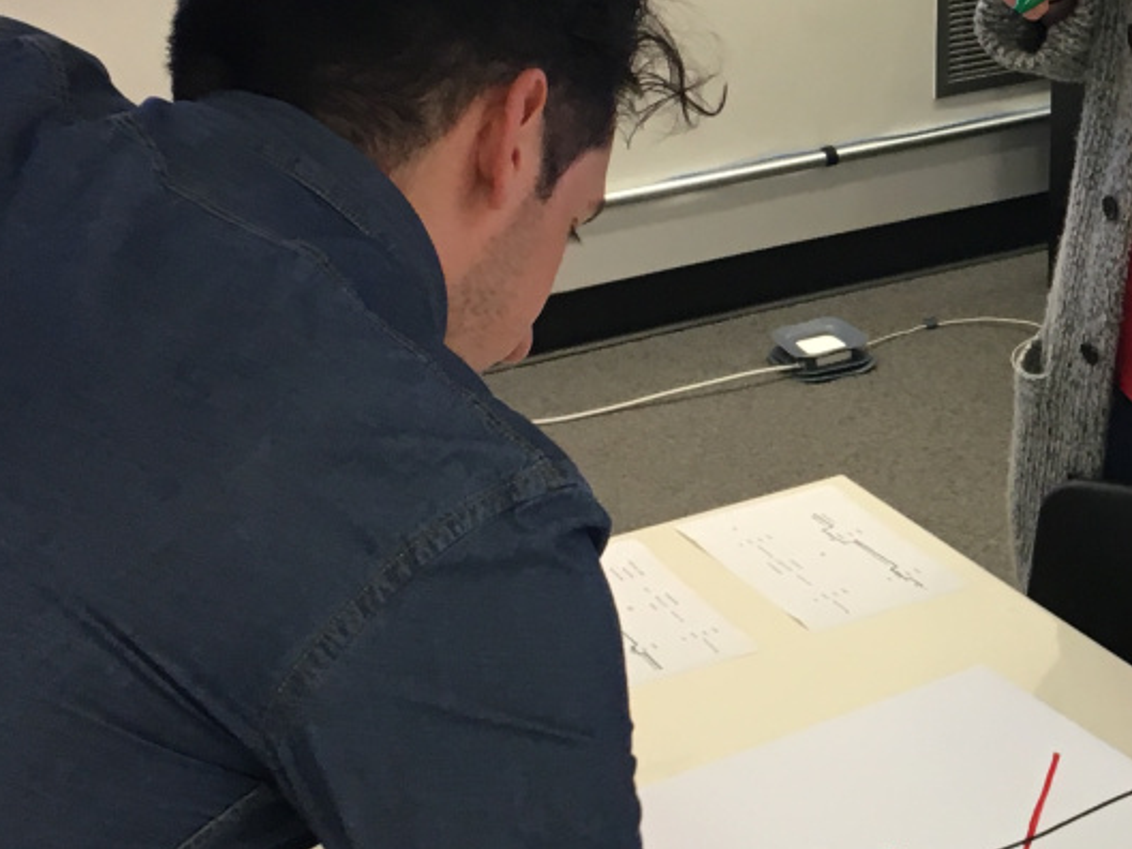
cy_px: 407
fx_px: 2977
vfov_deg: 16.2
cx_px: 1267
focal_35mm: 91
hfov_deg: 20.5
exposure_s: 1/30
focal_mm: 4.15
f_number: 2.2
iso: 80
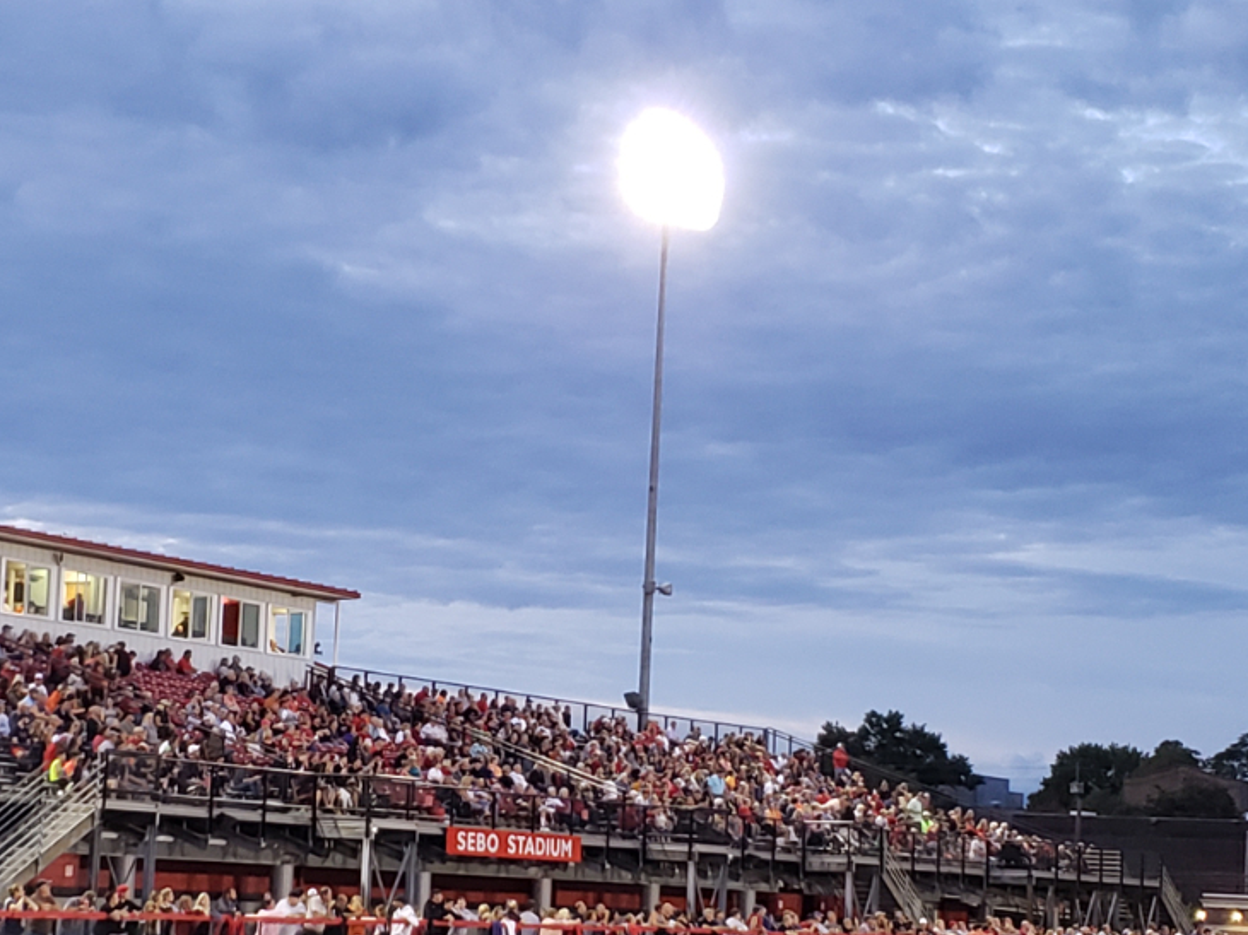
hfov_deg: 33.7
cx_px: 520
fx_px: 2054
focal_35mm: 57
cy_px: 586
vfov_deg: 25.6
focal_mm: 4.3
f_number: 1.5
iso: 200
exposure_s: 1/60
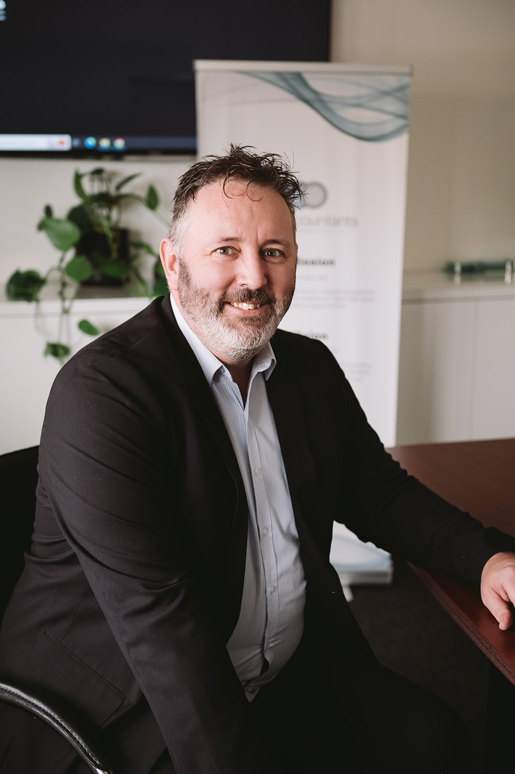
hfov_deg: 28.0
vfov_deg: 41.1
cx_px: 258
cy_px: 387
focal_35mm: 48
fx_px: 1031
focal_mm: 48
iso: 1000
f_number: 3.5
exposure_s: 1/320
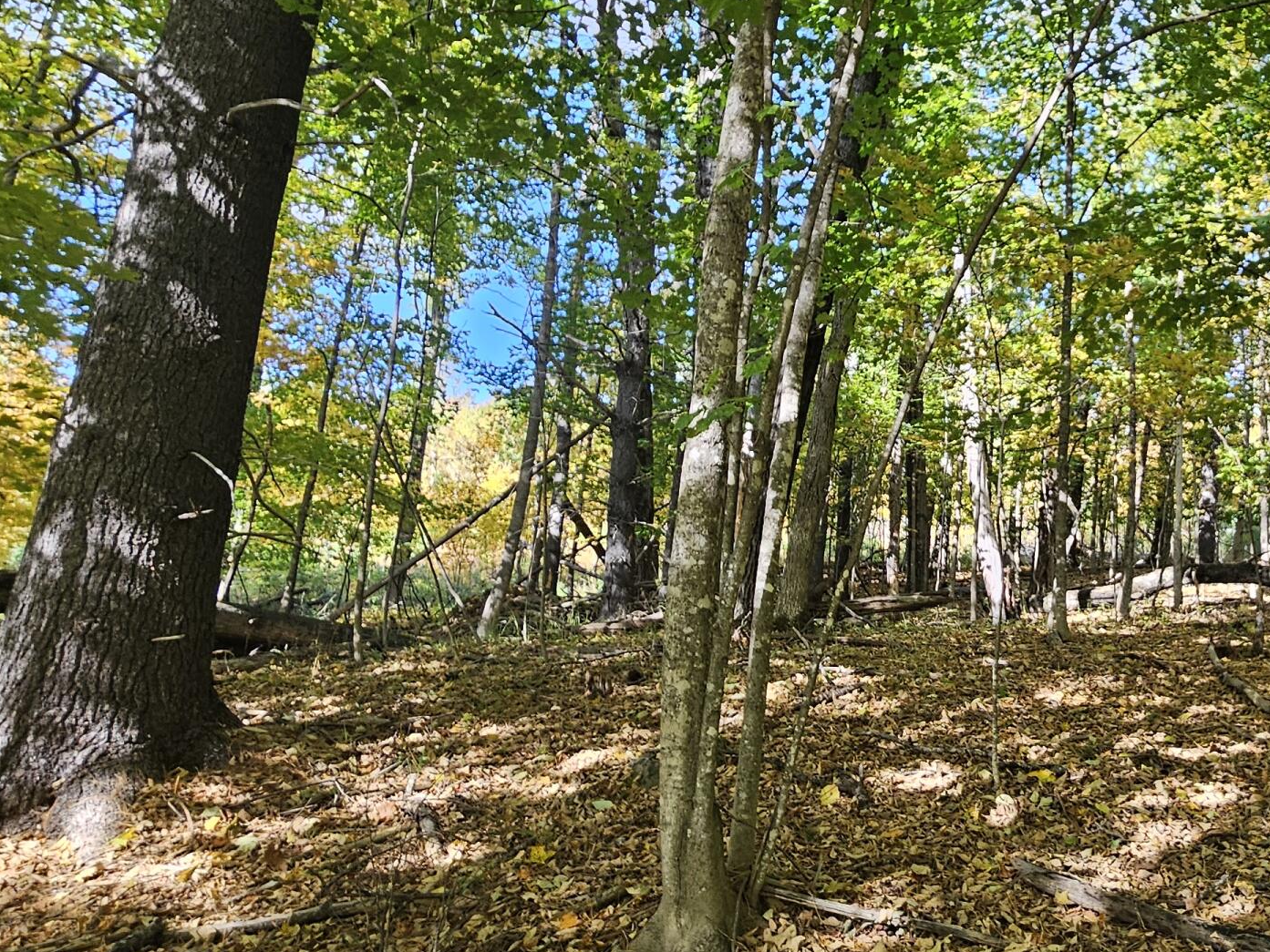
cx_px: 1016
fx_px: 1027
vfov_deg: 49.8
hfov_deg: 58.6
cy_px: 481
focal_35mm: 28
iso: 50
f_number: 2.2
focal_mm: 2.2
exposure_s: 1/120
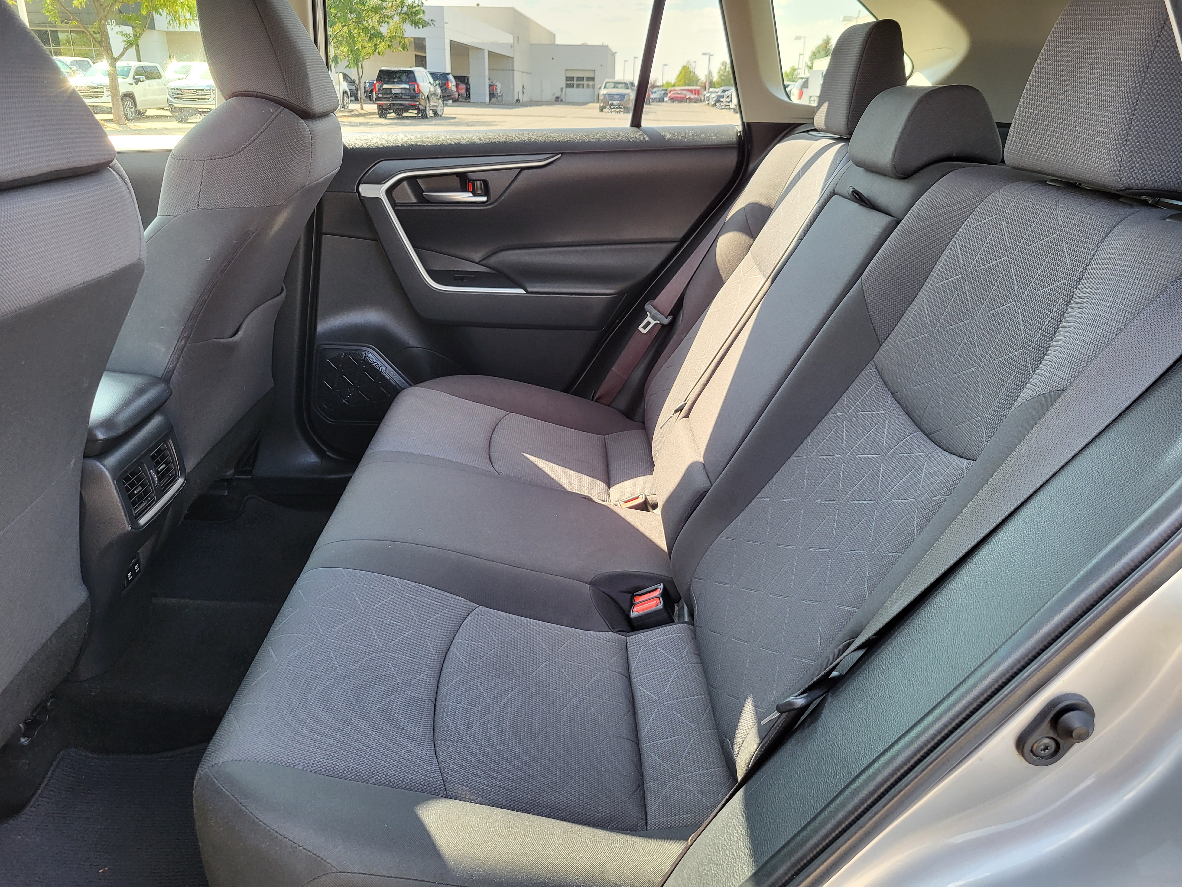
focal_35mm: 26
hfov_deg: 67.3
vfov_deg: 53.1
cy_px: 444
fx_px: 888
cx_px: 591
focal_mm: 5.4
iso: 80
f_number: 1.8
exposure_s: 1/120
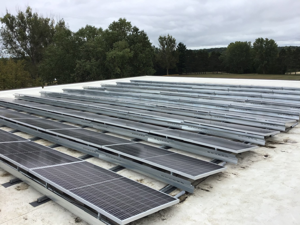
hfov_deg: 58.4
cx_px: 150
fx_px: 269
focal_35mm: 31
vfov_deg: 45.4
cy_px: 112
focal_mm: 3.3
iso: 25
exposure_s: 1/696
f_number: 2.4
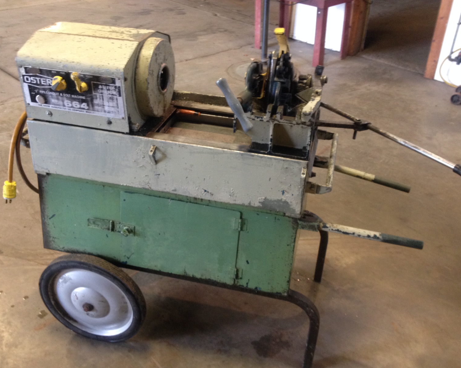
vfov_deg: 40.1
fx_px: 505
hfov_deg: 49.1
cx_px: 228
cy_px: 184
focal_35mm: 37
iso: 160
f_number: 2.4
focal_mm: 4.28
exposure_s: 1/20
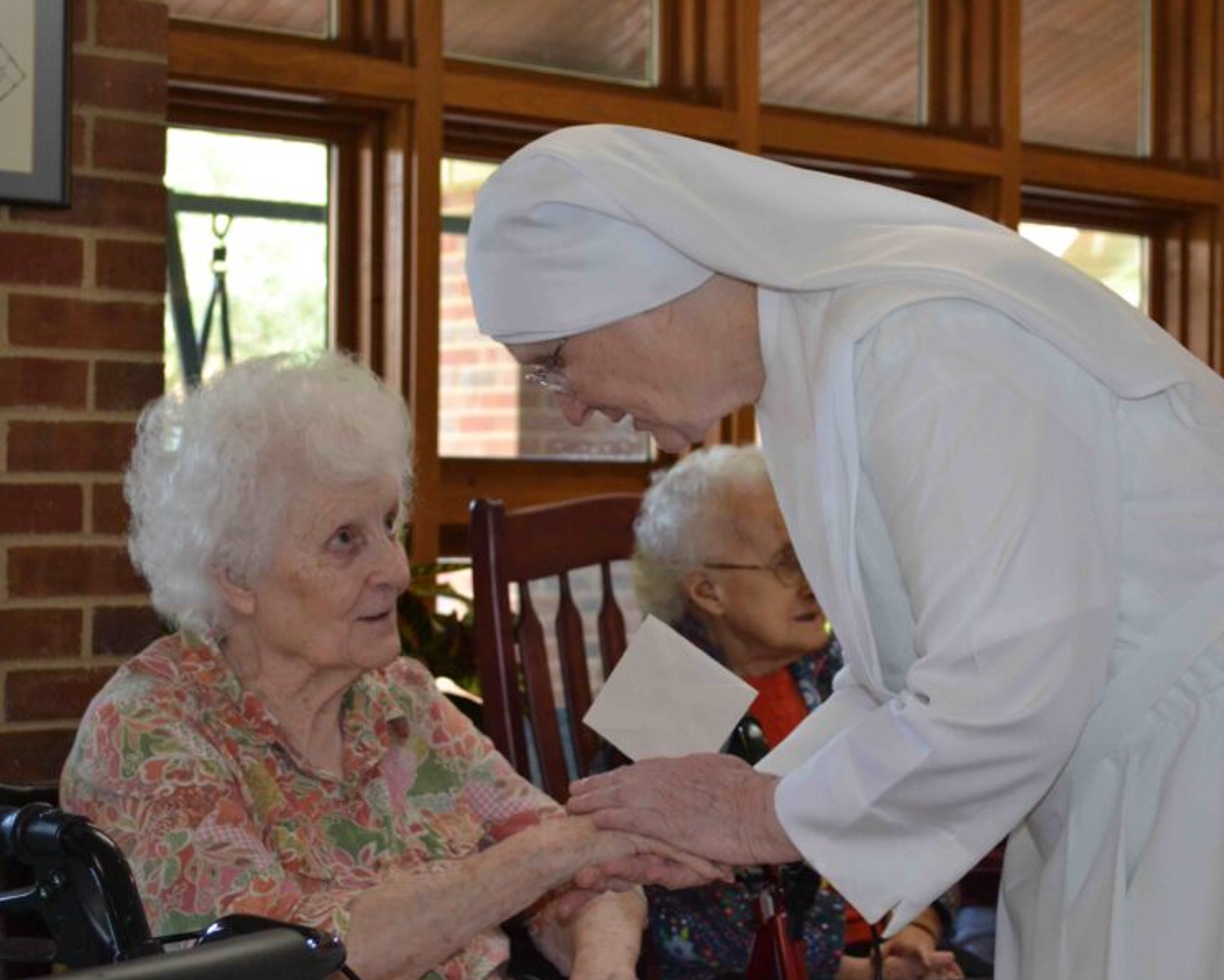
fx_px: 2463
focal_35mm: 68
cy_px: 492
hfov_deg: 27.9
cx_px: 644
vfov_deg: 22.5
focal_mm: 40
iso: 1250
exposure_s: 1/60
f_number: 5.3
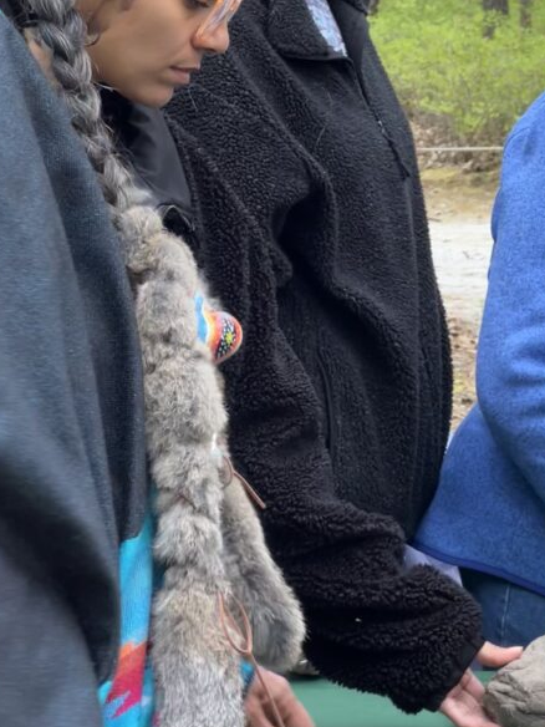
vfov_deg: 14.6
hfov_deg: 11.0
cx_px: 403
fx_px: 2834
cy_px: 298
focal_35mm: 135
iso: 64
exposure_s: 1/99
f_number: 2.8
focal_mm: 9
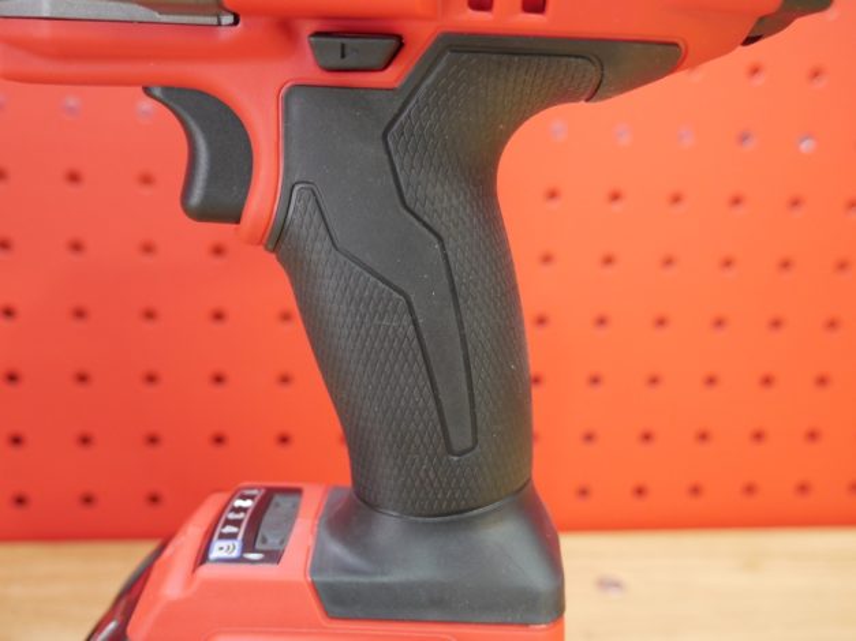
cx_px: 428
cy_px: 320
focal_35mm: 38
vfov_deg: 37.7
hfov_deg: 49.0
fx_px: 940
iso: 1600
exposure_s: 1/60
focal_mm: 19
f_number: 4.1
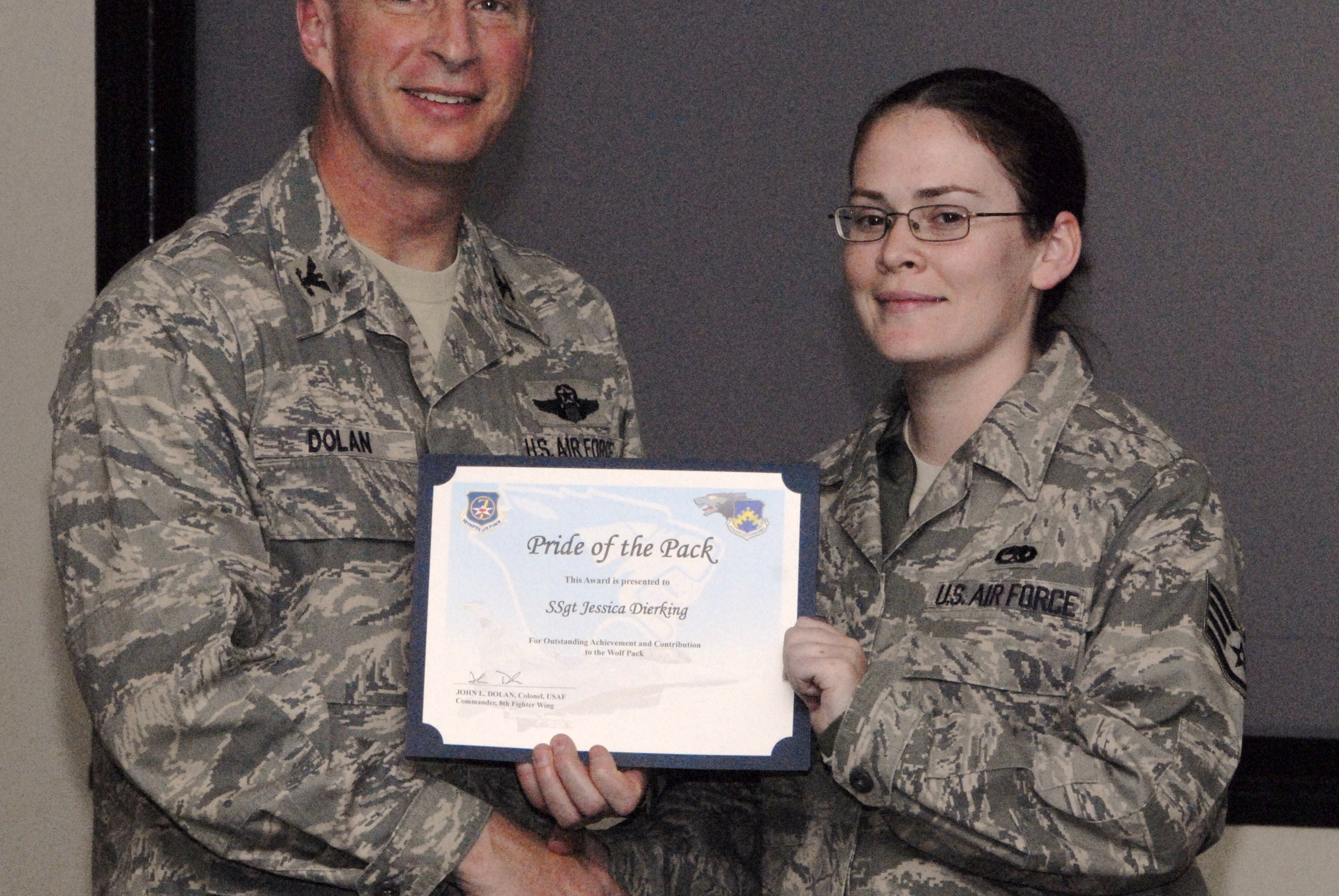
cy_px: 399
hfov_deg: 9.4
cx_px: 729
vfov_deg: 6.3
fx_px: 8107
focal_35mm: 218
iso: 1000
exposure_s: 1/250
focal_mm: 105
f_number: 13
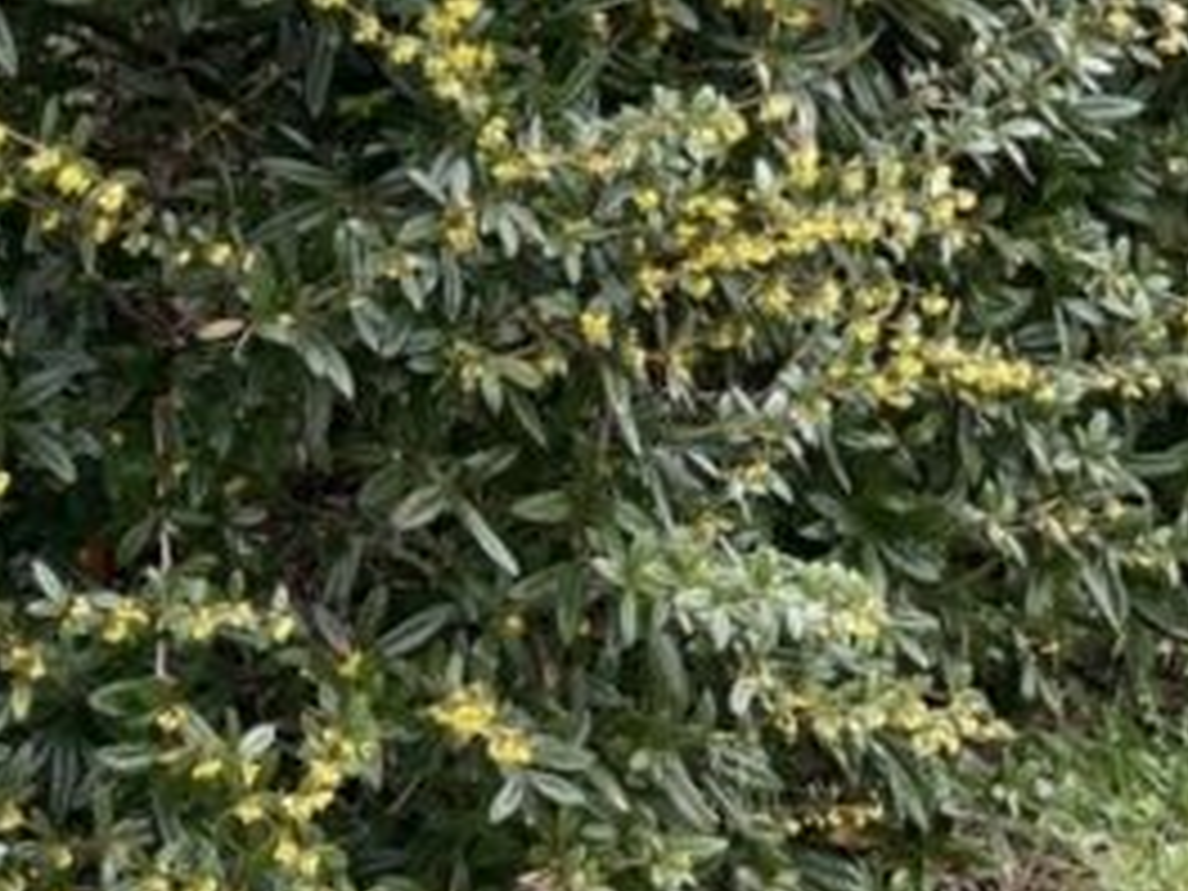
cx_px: -459
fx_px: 3466
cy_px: -441
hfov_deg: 17.9
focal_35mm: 101
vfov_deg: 13.8
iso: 32
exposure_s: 1/344
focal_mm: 4.2
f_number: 1.6
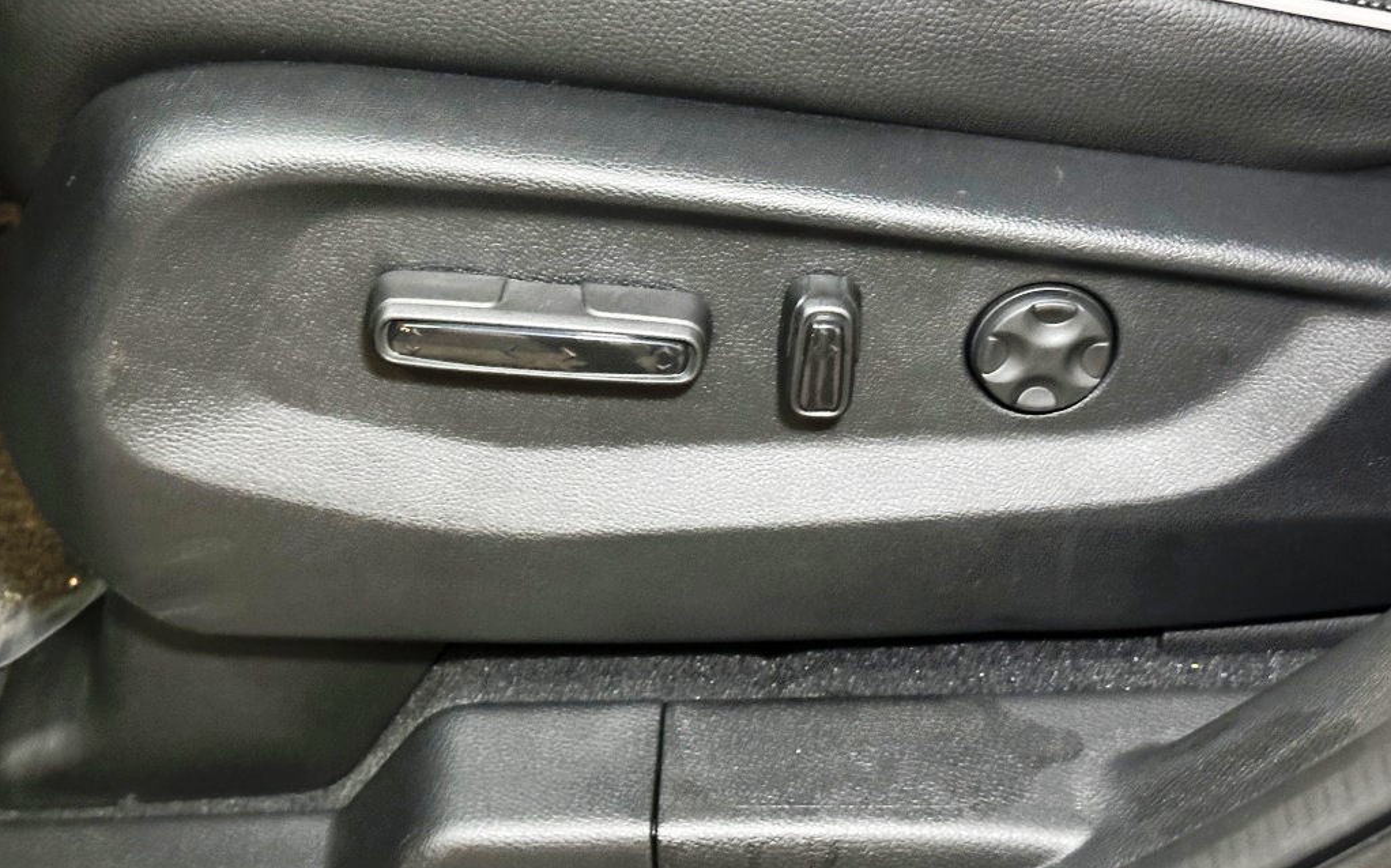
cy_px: 380
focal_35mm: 51
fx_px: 1933
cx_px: 696
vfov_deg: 25.3
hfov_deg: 39.6
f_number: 1.78
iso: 640
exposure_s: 1/30
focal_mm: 6.86
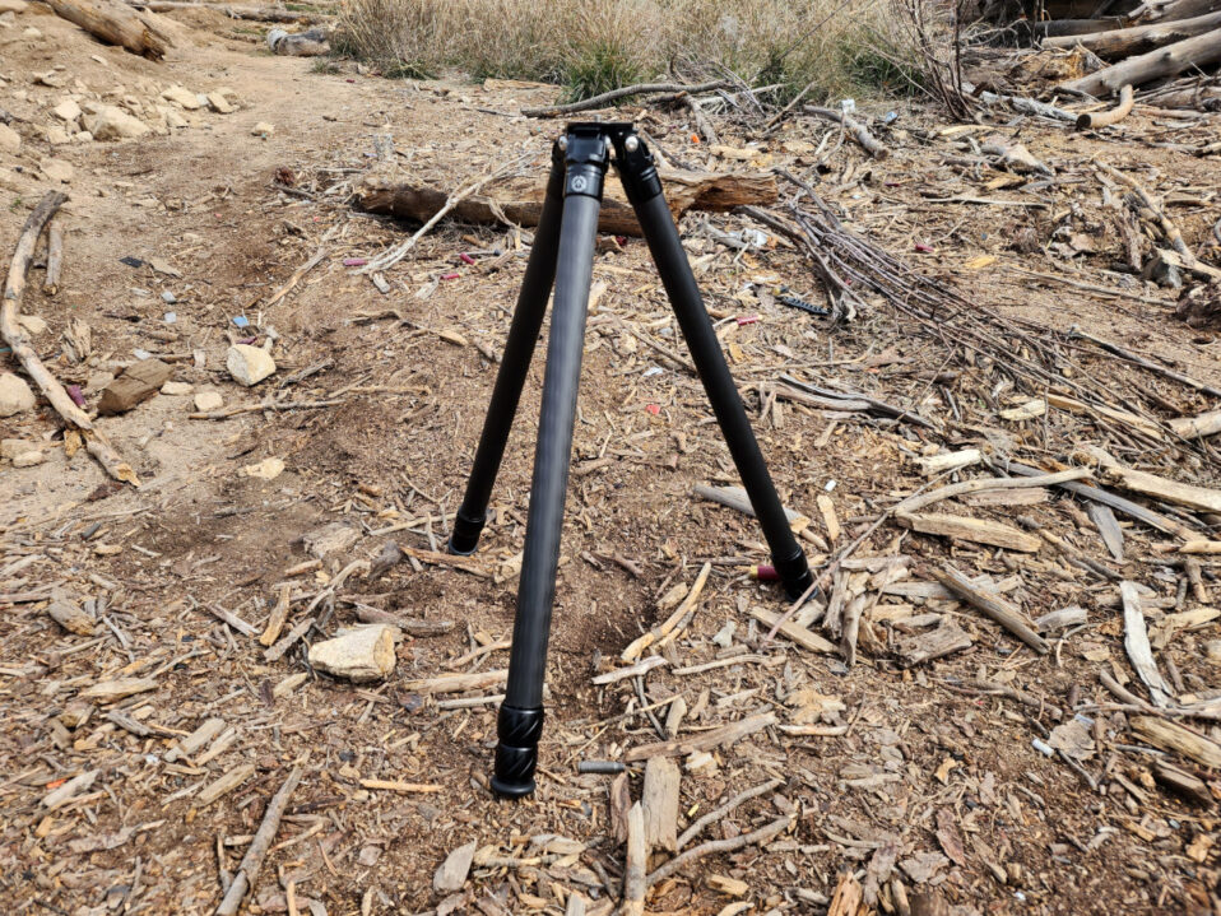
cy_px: 458
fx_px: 811
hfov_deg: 73.9
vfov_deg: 58.9
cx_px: 610
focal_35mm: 23
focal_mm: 6.4
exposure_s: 1/399
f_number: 1.8
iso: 12
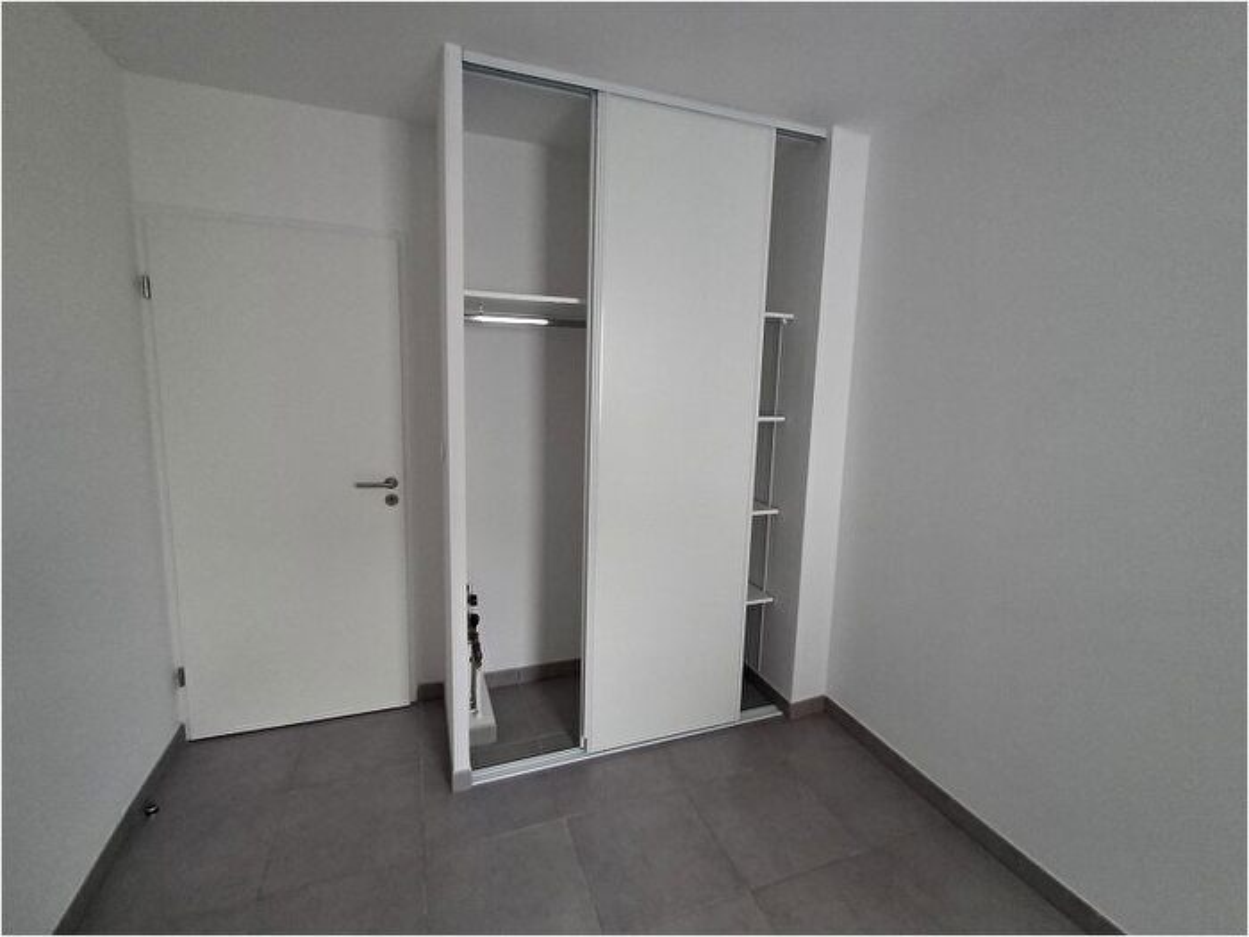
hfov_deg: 94.5
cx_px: 624
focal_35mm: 16
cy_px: 468
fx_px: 577
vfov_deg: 78.1
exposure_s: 1/25
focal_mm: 1.64
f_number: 2.2
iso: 200
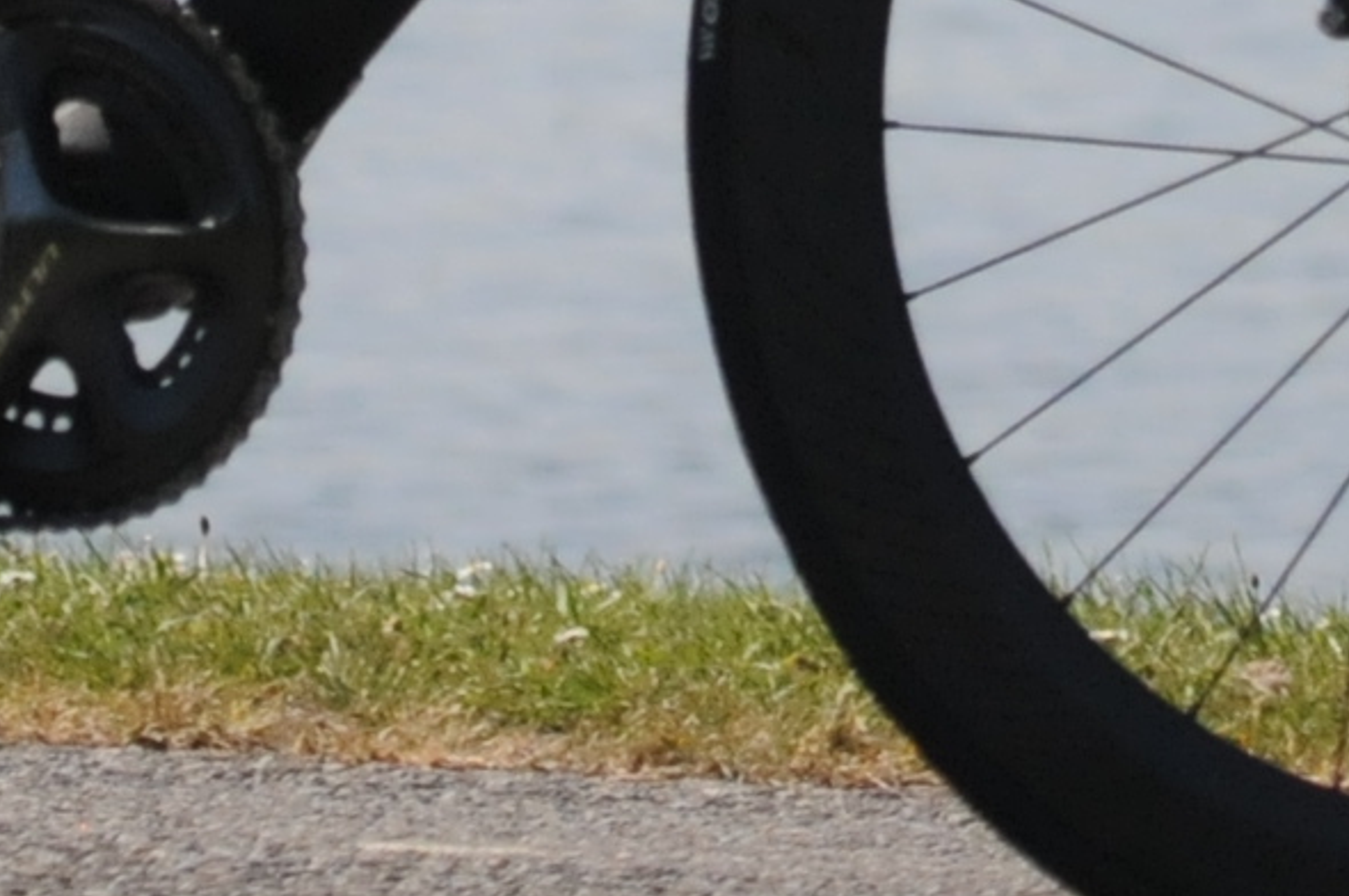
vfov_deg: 2.4
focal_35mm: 572
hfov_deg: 3.6
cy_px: -1152
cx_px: 823
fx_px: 21410
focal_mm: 70
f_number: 4
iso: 1000
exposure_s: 1/8000
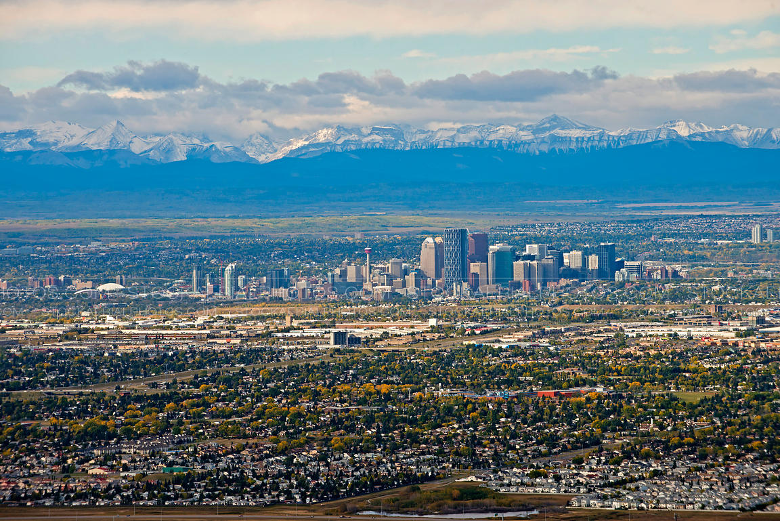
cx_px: 390
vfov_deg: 6.9
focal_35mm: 200
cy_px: 260
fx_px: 4335
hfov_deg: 10.3
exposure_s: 1/1000
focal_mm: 200
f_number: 11
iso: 800
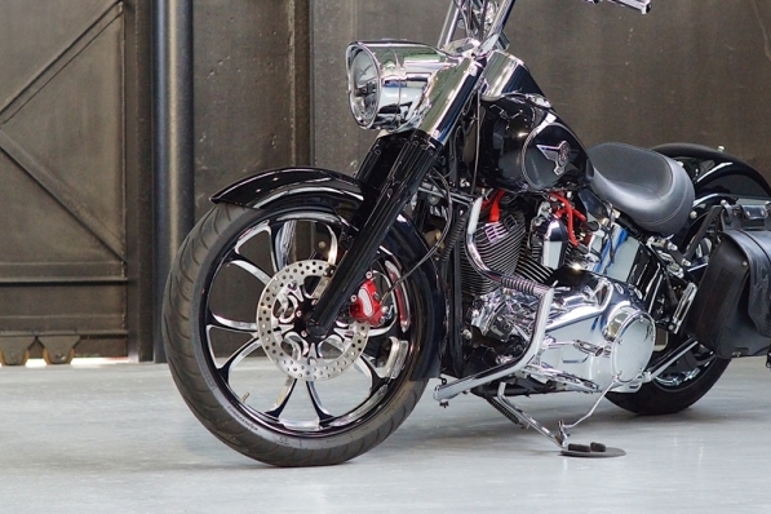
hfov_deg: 12.2
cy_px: 177
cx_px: 502
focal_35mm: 169
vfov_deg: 8.1
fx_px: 3612
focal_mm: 85
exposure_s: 1/160
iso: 1250
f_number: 4
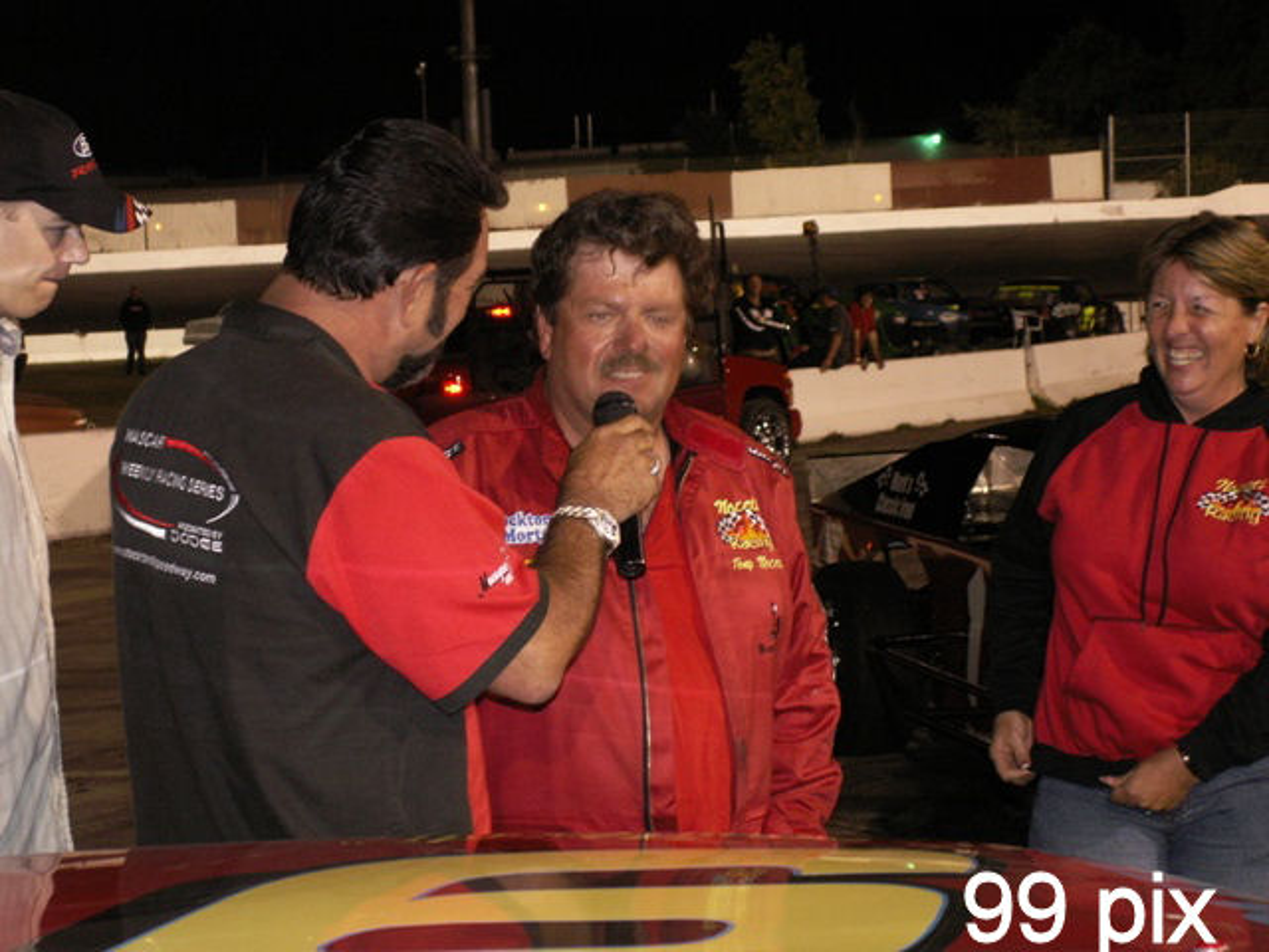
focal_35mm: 77
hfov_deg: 25.3
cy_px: 476
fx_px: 2823
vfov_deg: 19.1
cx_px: 634
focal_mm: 12.93
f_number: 3.2
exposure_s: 1/40
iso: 160
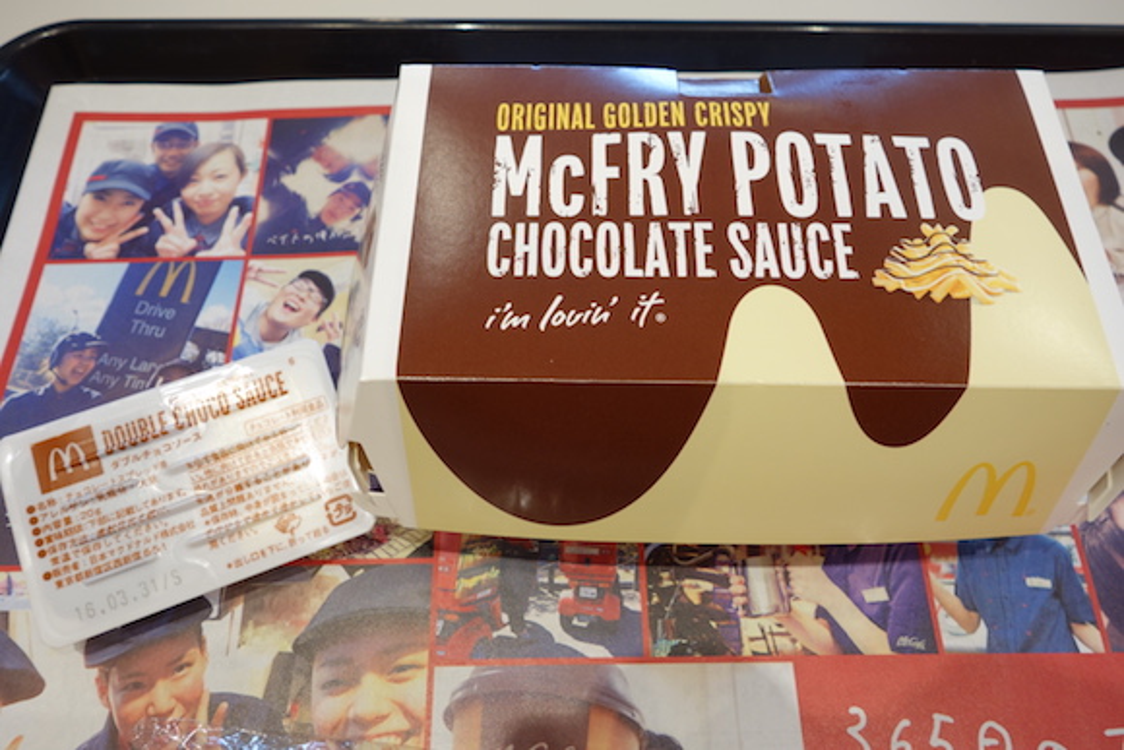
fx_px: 874
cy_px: 375
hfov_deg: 65.5
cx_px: 562
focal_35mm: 28
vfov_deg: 46.4
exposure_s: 1/25
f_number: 5
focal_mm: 10.4
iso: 125
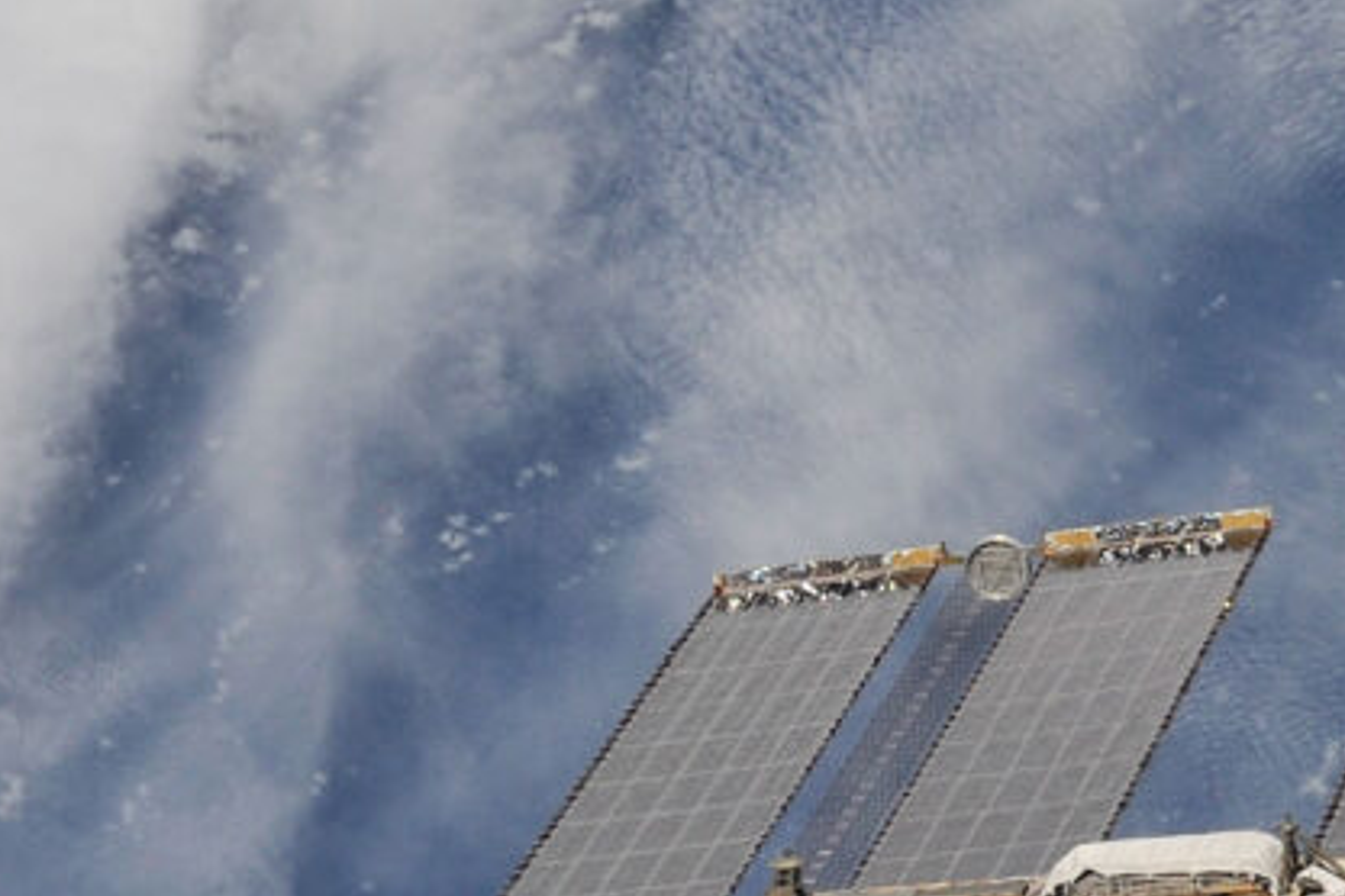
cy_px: 814
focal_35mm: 344
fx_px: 12851
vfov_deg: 4.0
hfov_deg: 5.7
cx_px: 3629
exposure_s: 1/2000
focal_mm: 56
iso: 200
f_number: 8
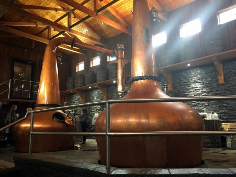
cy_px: 88
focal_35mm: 29
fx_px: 198
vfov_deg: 48.2
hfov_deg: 61.7
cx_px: 118
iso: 200
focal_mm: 4.15
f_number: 2.2
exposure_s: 1/15
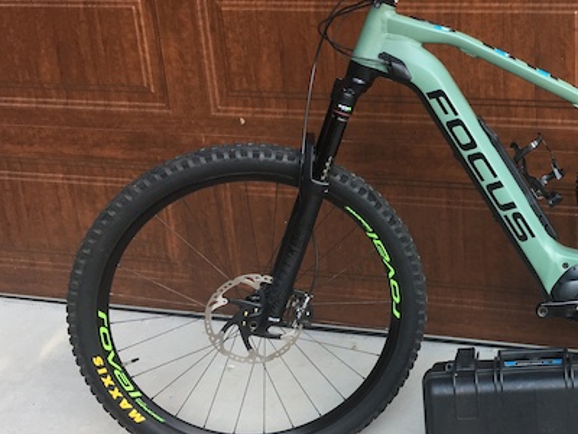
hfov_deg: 31.6
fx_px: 968
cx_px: 522
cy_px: 223
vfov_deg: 25.2
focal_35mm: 58
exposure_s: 1/120
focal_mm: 4.15
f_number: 2.2
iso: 40
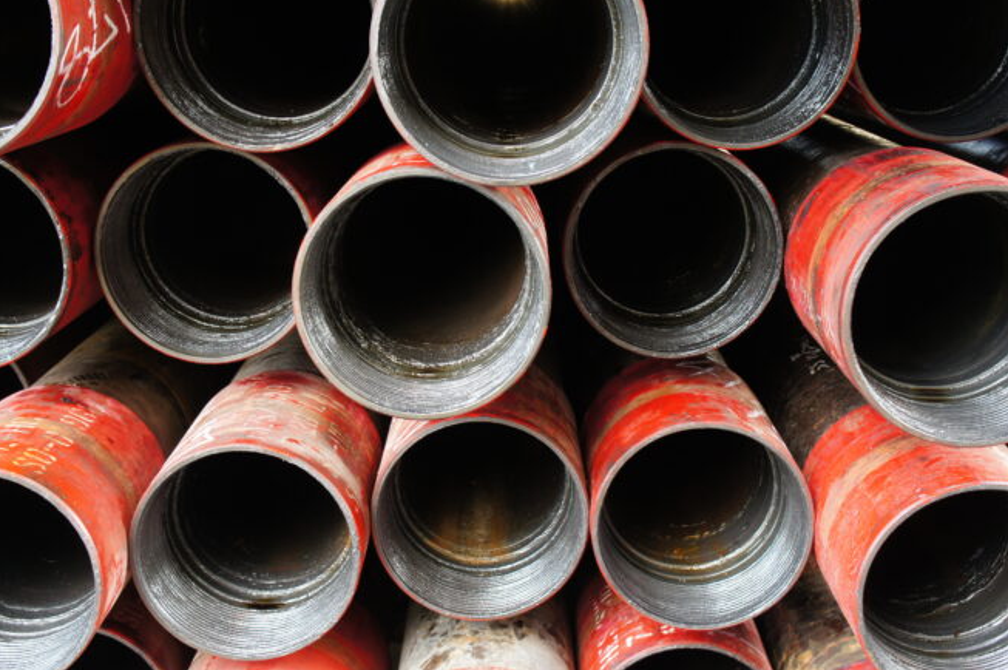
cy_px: 316
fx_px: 1388
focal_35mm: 50
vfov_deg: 27.1
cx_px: 491
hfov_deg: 39.9
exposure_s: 1/10
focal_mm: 27
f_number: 8
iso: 400
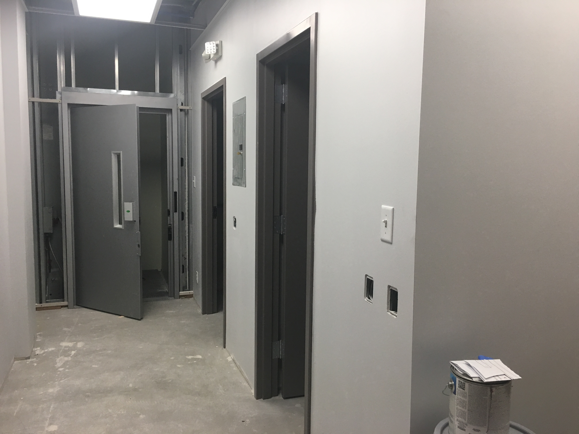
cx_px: 290
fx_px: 485
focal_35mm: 29
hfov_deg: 61.7
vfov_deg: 48.2
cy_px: 217
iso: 40
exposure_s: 1/30
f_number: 2.2
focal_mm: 4.15
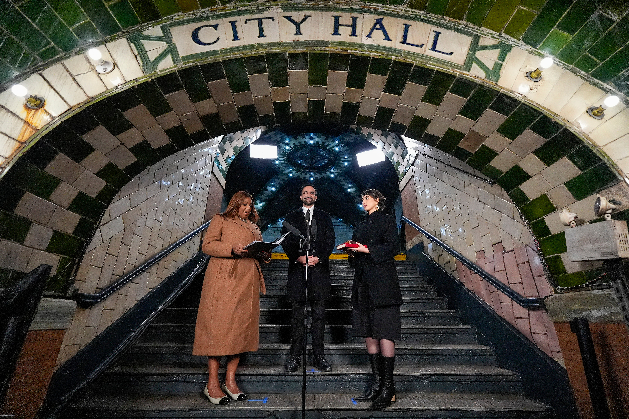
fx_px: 280
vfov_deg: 73.7
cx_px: 314
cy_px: 210
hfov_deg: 96.7
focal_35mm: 16
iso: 6400
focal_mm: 16
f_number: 2.8
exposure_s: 1/640
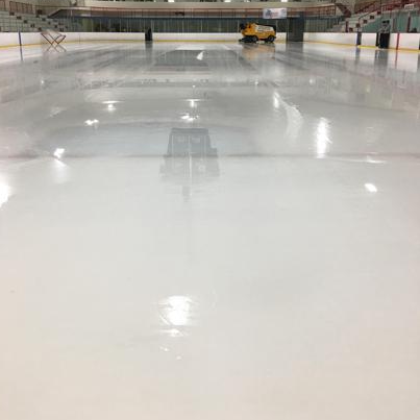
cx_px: 206
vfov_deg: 46.6
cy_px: 147
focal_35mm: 35
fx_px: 480
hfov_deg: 47.2
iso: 25
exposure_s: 1/30
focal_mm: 4.15
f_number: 2.2
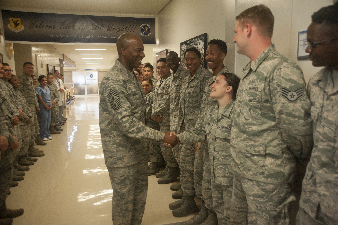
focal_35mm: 30
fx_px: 281
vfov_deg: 43.6
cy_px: 112
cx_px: 169
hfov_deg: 62.0
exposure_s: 1/60
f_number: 3.8
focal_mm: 30
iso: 640
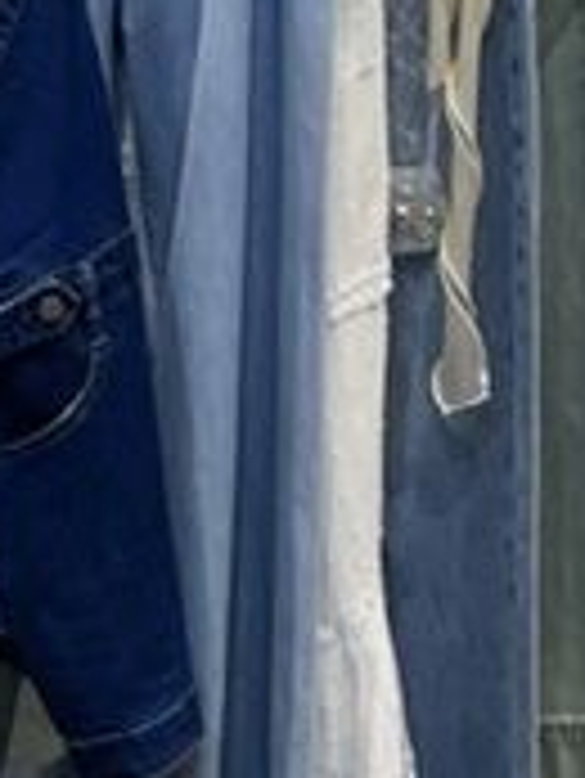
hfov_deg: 9.6
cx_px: -279
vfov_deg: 11.4
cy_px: -931
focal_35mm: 150
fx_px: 3376
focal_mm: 5.7
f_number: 1.5
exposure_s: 1/50
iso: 100
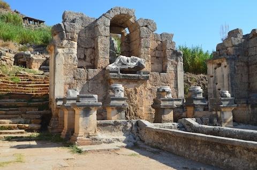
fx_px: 278
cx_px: 128
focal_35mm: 39
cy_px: 85
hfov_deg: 49.6
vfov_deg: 34.1
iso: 200
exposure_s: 1/320
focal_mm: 26
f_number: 10
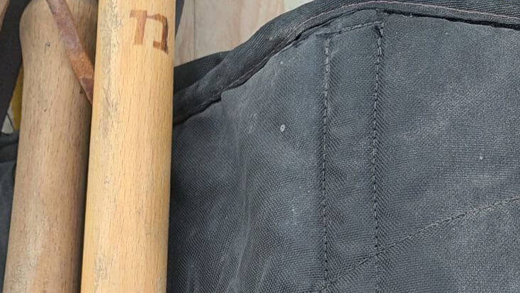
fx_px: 1007
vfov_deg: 15.8
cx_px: 23
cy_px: 369
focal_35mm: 73
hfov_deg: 27.6
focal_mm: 5.23
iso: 40
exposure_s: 1/255
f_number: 1.8
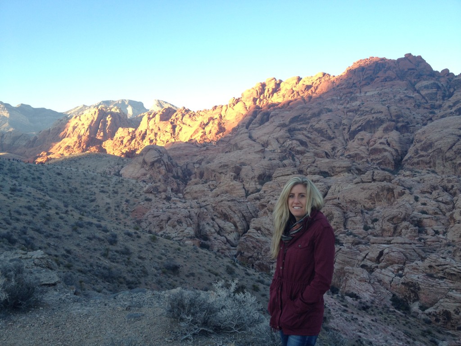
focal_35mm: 35
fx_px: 466
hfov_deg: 52.6
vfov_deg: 40.7
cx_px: 230
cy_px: 173
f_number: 2.4
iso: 50
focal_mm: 4.28
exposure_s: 1/192
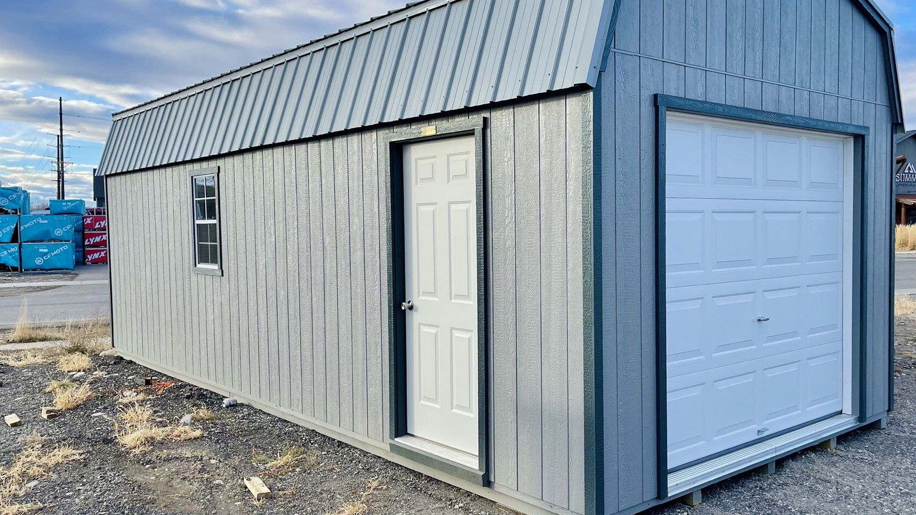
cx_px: 510
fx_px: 753
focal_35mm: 31
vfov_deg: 37.8
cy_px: 258
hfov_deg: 62.4
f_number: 1.6
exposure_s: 1/1200
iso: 32
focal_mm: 5.1
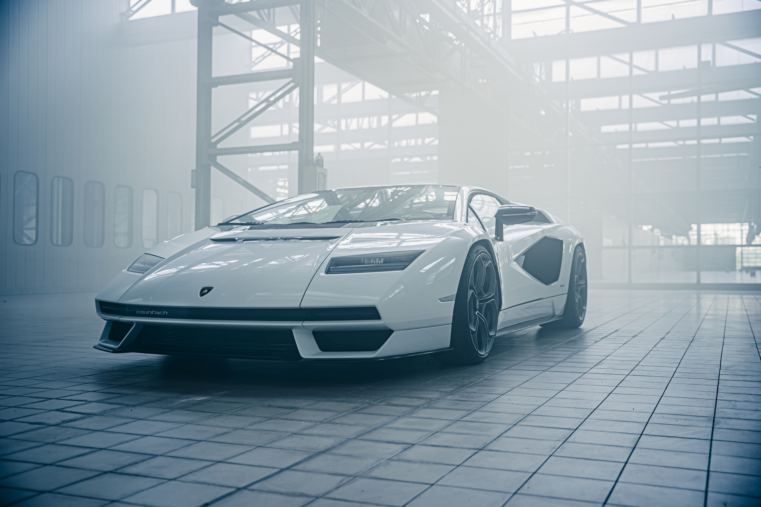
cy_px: 254
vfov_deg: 35.7
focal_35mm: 37
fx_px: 788
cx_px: 380
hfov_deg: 51.5
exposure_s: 1/125
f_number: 2.8
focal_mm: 37.3
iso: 160
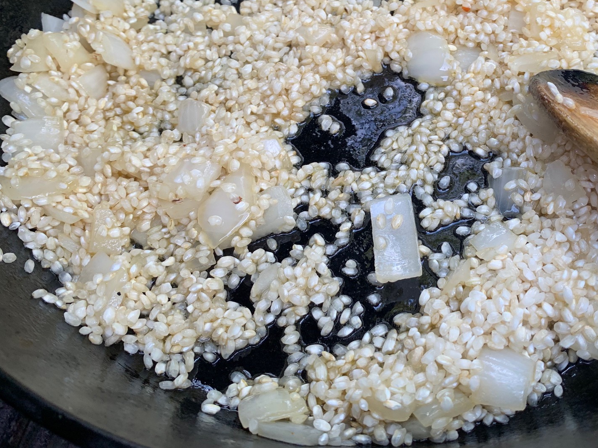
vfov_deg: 38.2
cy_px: 149
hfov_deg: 49.2
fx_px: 639
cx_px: 404
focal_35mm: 37
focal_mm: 4.25
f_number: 1.8
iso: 80
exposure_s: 1/121
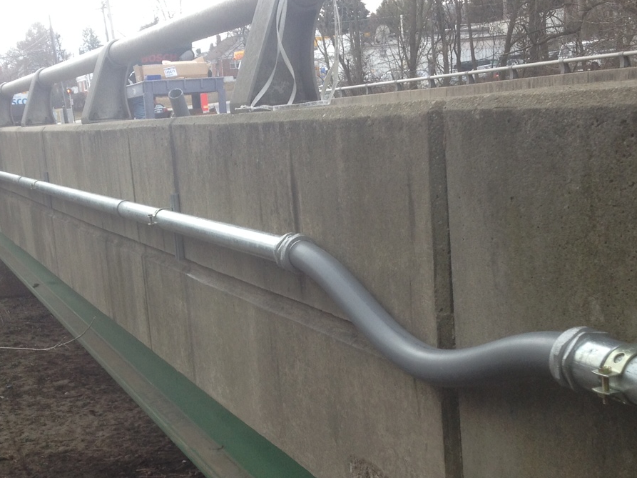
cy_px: 324
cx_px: 279
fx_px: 1177
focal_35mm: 64
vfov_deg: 22.8
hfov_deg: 30.2
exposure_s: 1/394
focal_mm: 4.28
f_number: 2.4
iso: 50
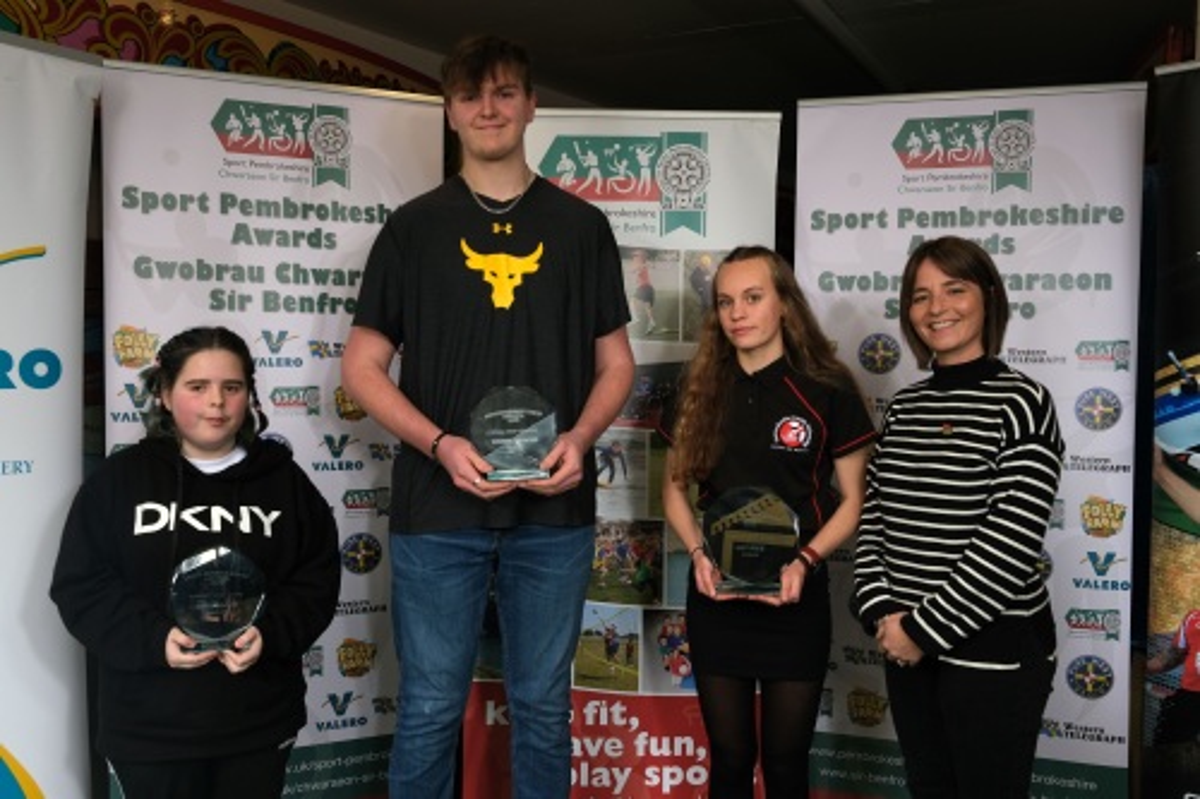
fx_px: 1033
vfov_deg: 42.3
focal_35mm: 31
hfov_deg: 60.3
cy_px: 400
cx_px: 600
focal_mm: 20.6
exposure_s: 1/60
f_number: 8
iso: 400
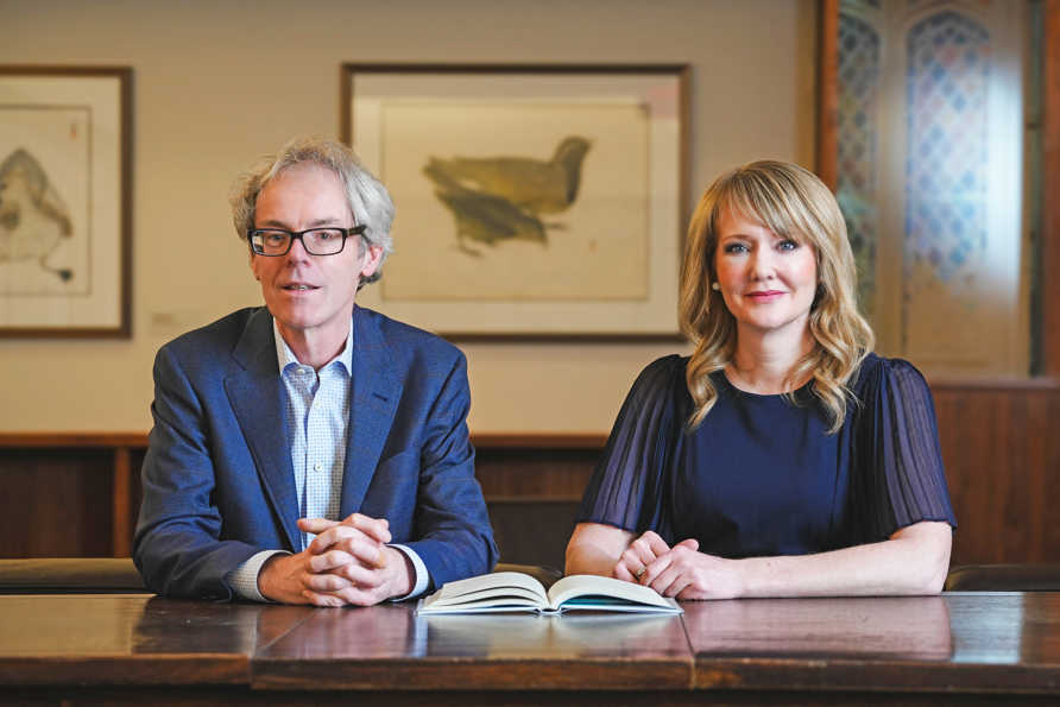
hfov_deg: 17.2
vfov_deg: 11.5
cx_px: 530
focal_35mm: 119
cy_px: 354
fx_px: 3504
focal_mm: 119
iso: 1250
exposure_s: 1/100
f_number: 5.6
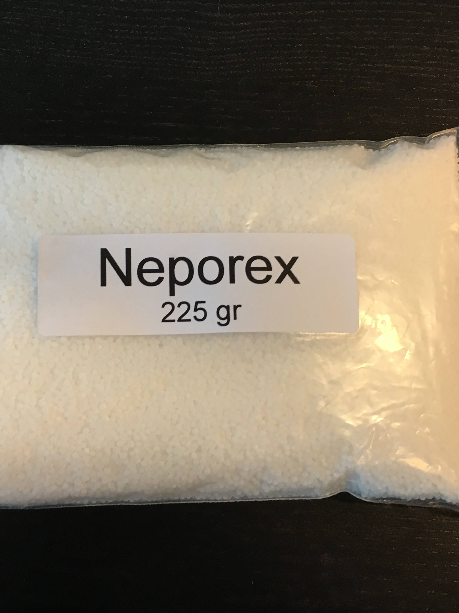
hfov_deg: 35.9
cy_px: 309
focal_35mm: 40
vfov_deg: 46.8
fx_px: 707
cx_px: 209
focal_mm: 4.15
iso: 100
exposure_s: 1/33
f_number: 2.2
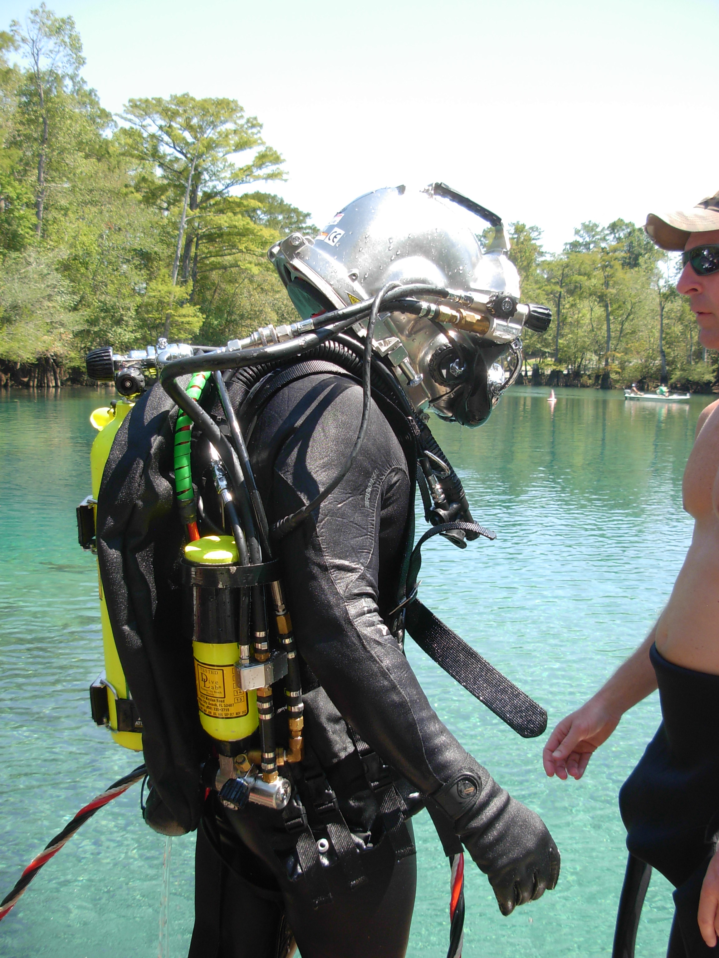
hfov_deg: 37.7
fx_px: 1052
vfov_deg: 49.0
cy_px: 479
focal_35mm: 38
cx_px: 360
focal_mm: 6.3
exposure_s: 1/304
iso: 79
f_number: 2.9
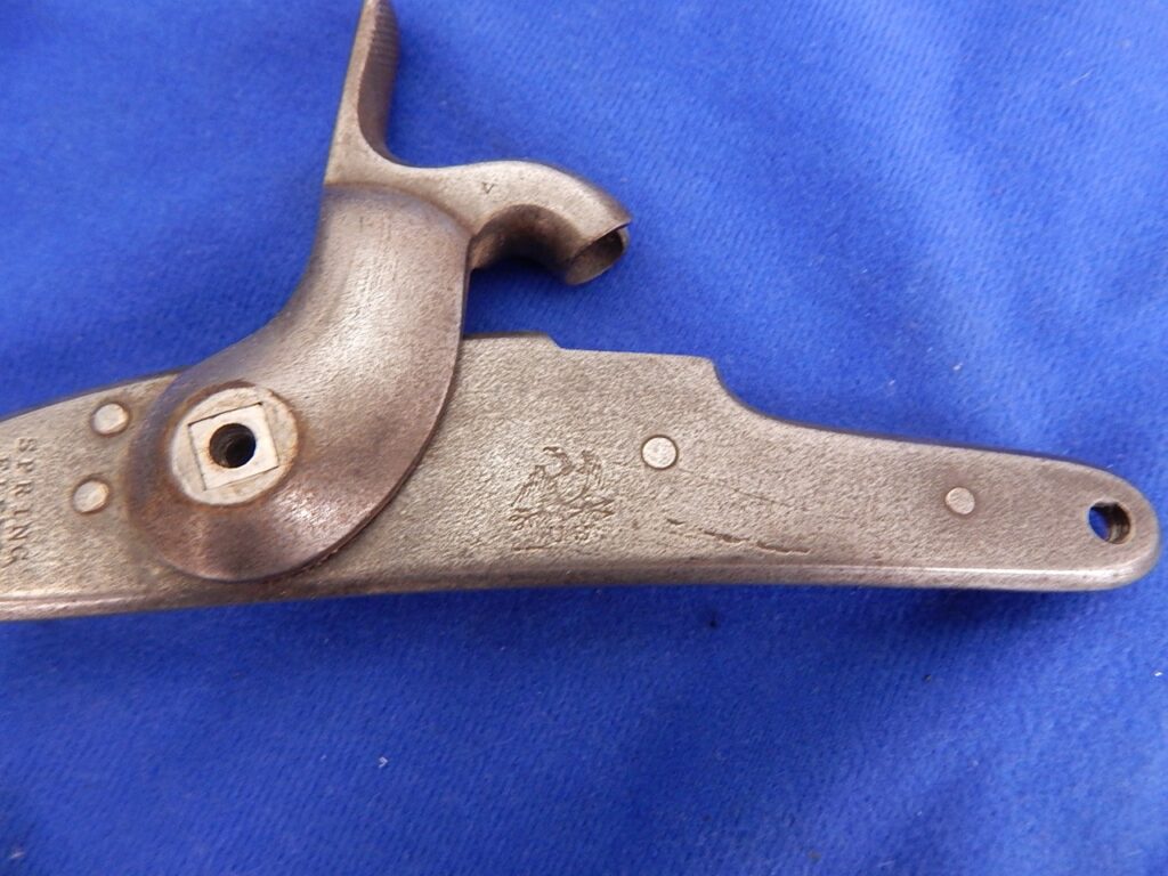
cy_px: 438
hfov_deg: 76.4
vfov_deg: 61.1
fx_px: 742
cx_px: 584
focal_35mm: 22
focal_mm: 4
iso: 400
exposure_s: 1/10
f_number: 3
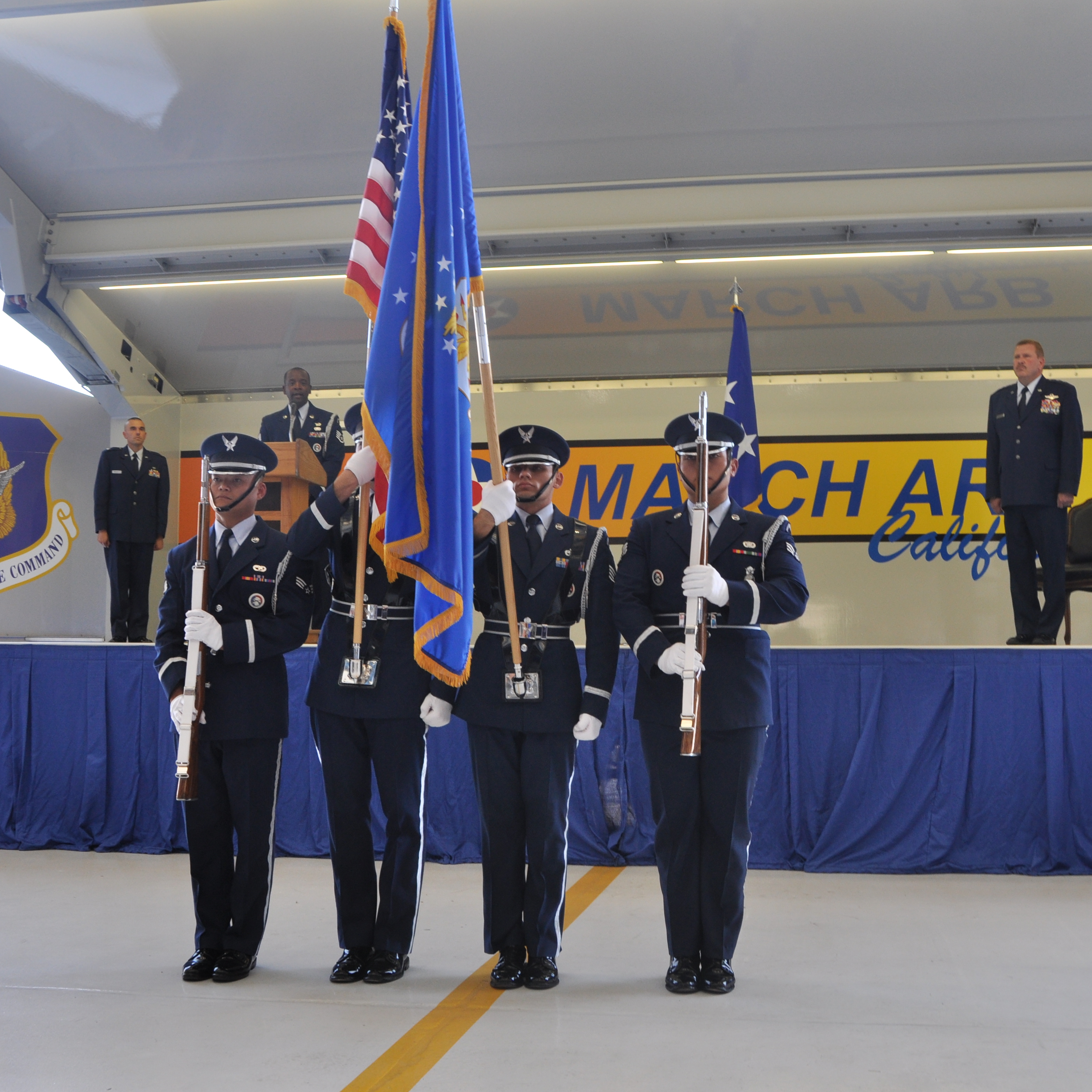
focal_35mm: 39
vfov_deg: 42.8
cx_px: 611
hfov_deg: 42.8
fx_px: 1392
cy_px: 555
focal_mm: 20
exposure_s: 1/60
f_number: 8
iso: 320
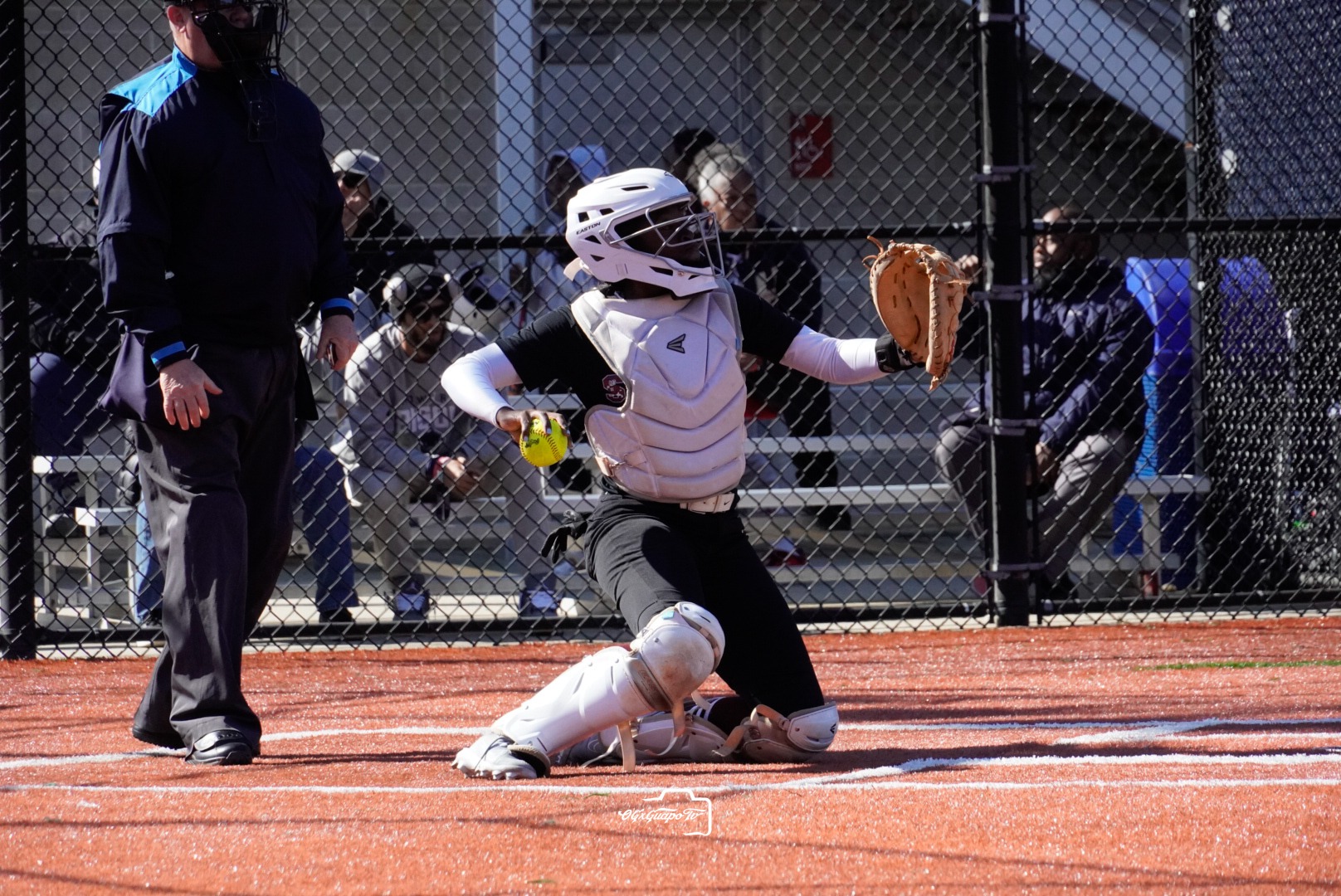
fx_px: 7548
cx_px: 670
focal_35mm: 202
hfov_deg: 10.2
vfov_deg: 6.8
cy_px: 448
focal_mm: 135
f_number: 7.1
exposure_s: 1/4000
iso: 2500
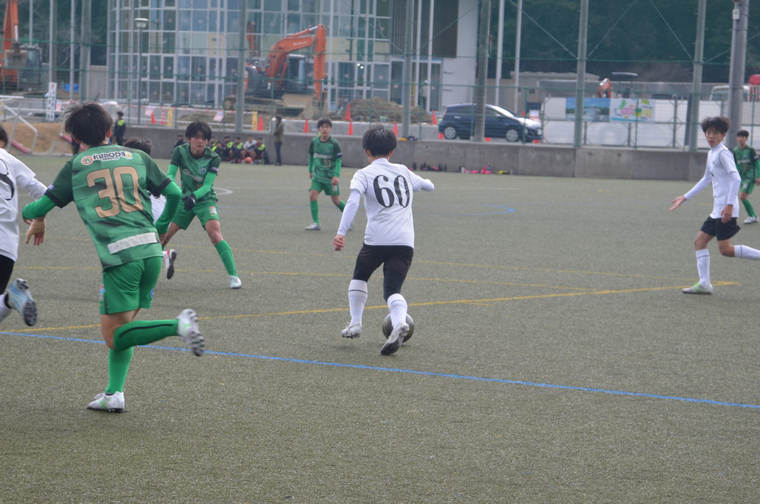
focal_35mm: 128
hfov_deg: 16.1
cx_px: 380
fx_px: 2686
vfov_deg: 10.7
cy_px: 252
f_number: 5.6
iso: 200
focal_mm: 85
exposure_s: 1/320
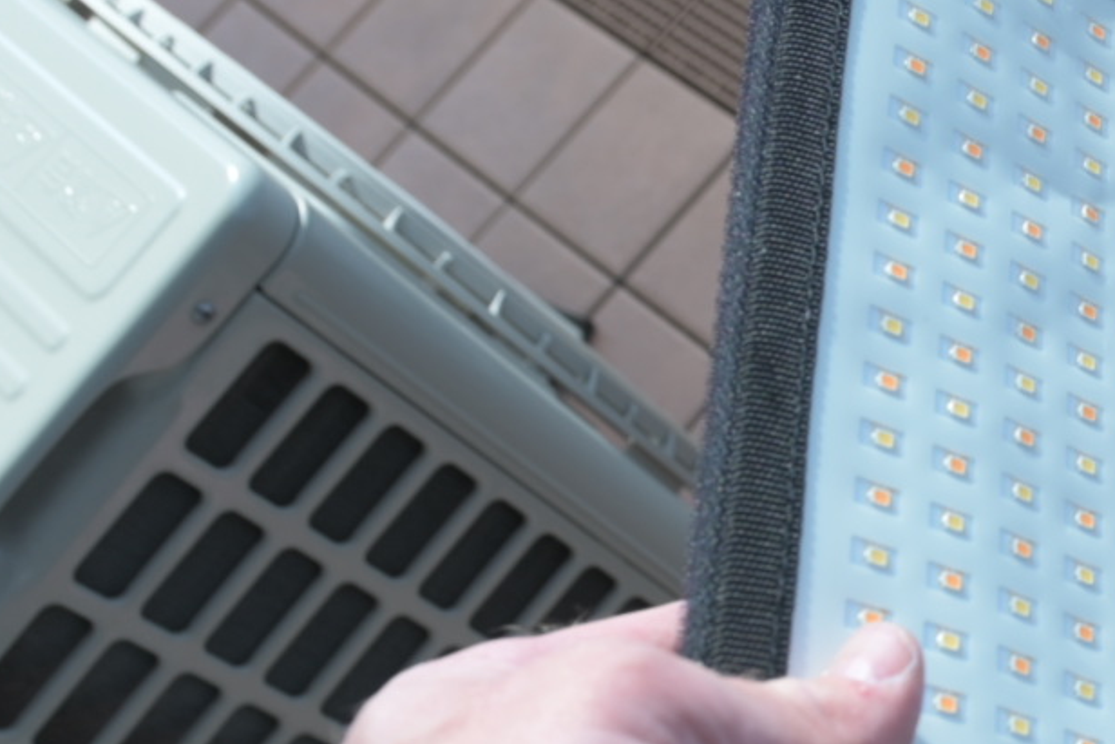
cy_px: 731
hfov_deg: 25.2
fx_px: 2199
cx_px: 1388
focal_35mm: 71
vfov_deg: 18.7
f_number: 5
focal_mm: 18
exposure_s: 1/640
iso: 200
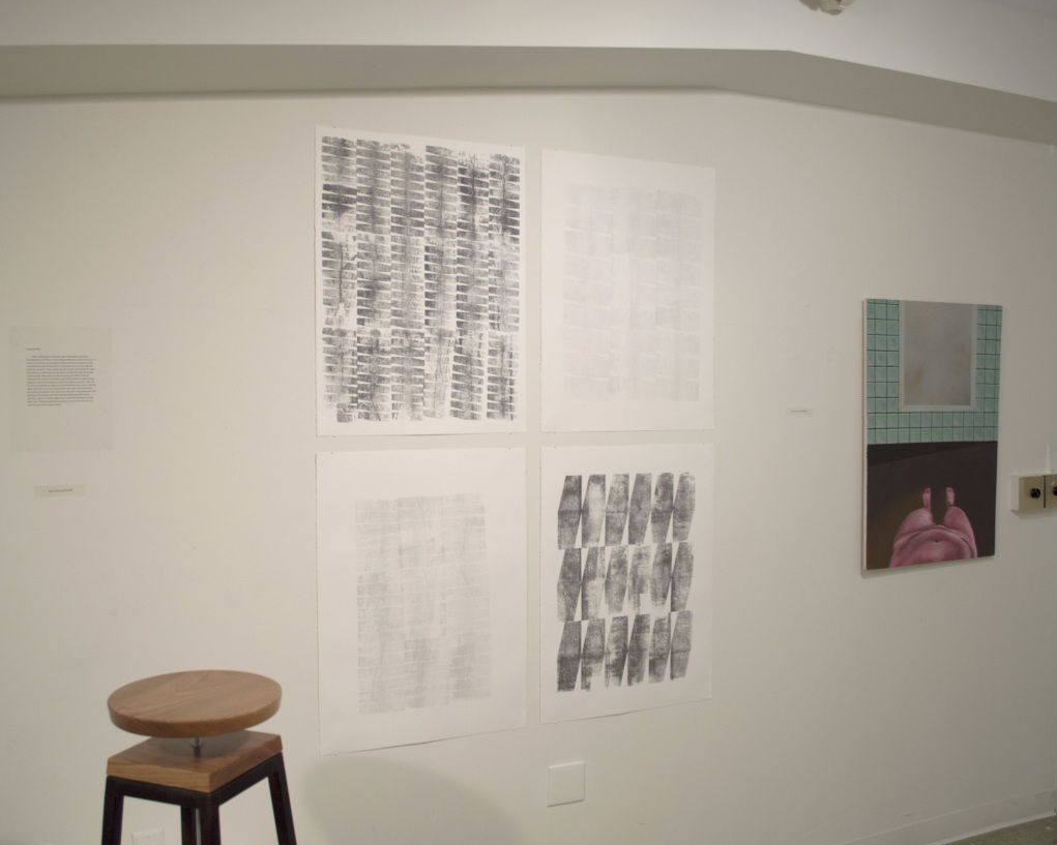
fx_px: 970
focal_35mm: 31
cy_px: 426
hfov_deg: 57.1
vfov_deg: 47.1
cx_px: 498
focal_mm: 18
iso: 400
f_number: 4
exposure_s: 1/60
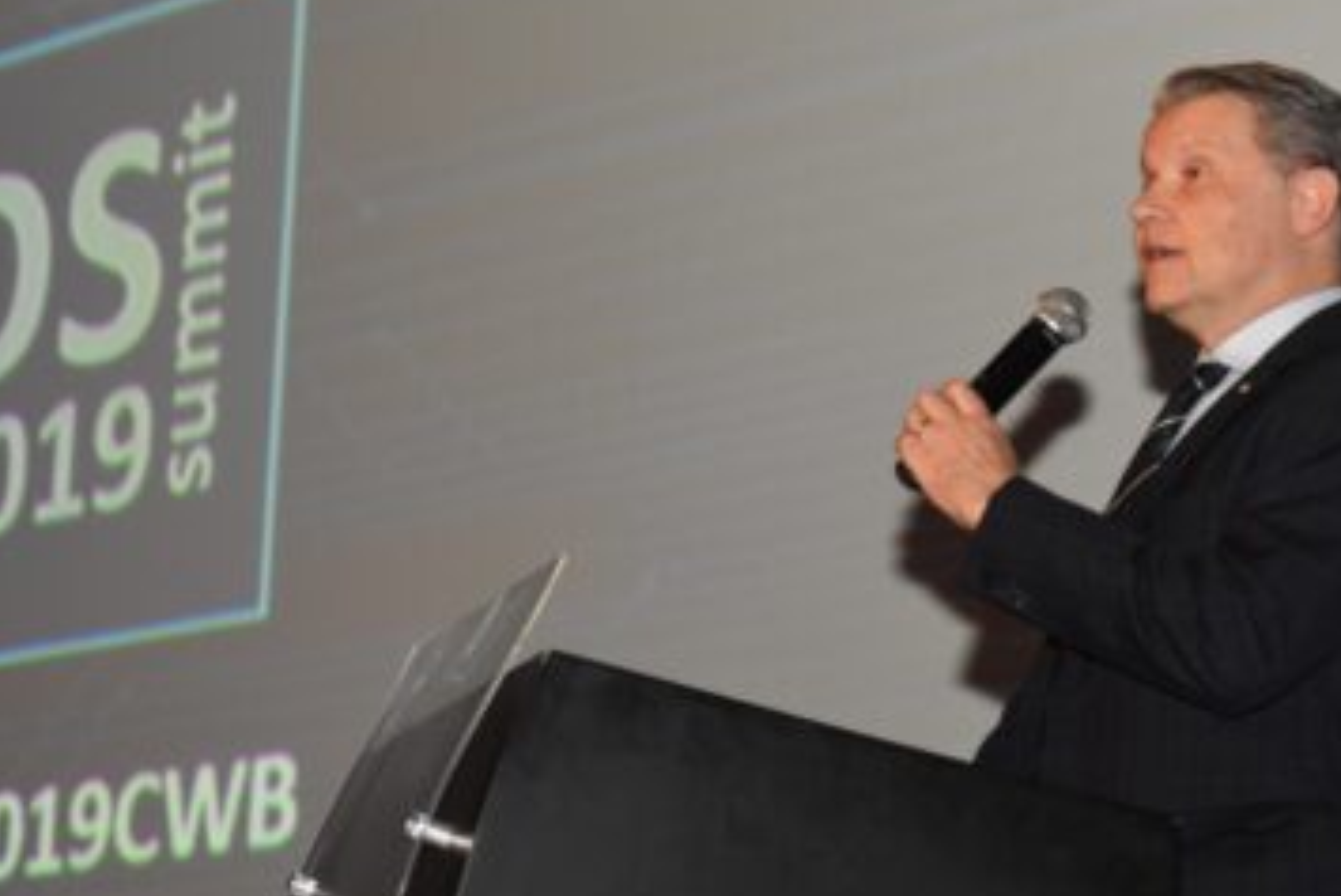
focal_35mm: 142
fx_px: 5291
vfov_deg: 9.7
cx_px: 654
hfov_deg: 14.4
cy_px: 378
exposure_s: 1/100
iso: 2500
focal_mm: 70
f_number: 6.3
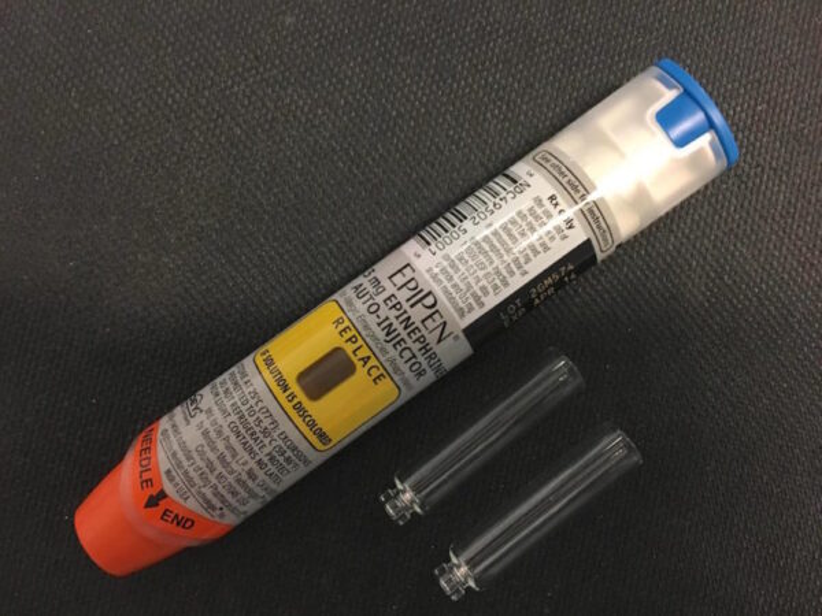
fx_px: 689
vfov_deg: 48.2
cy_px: 308
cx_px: 411
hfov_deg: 61.7
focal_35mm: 29
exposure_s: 1/30
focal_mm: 4.15
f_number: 2.2
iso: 200
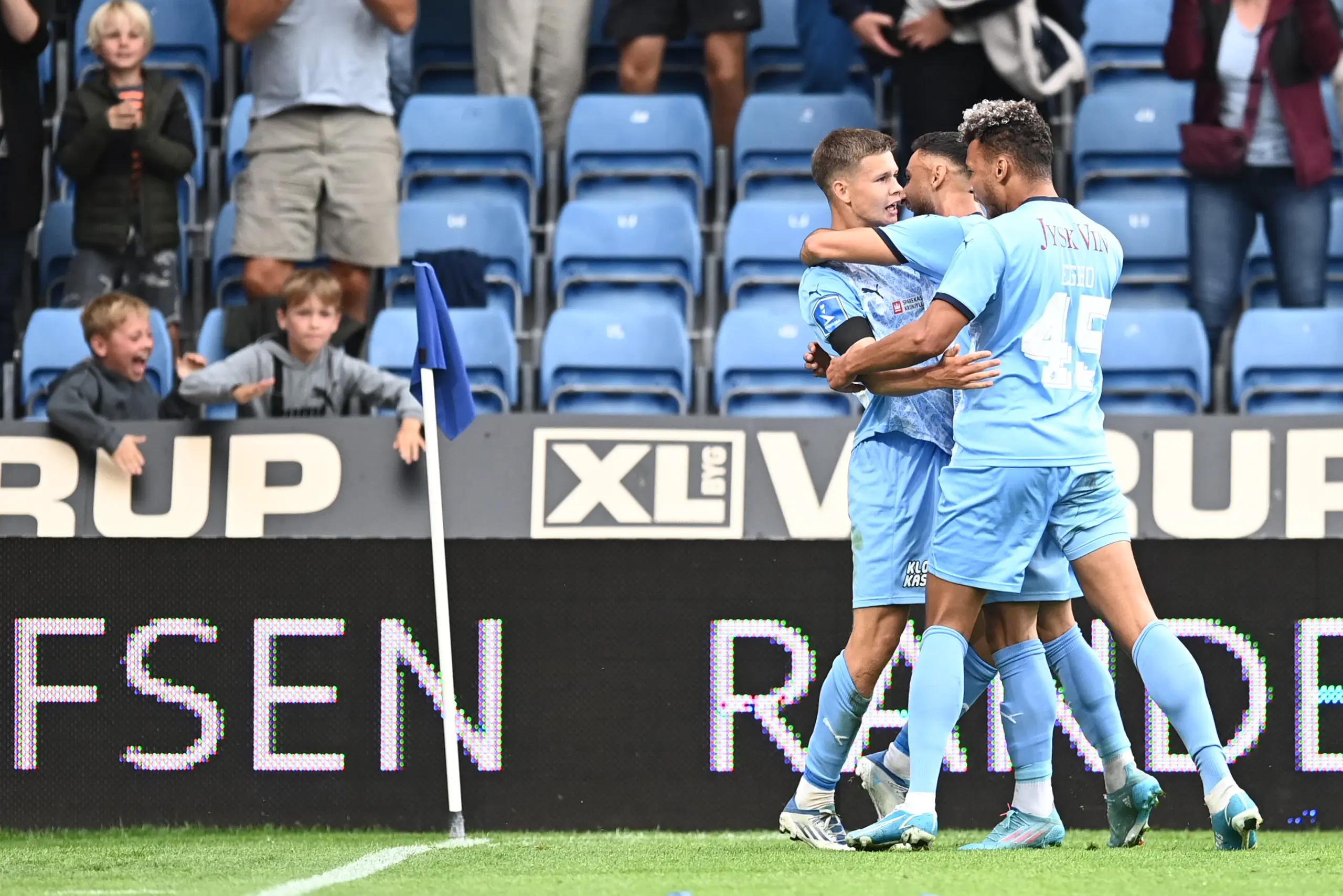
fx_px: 14922
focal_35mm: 400
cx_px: 672
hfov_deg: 5.2
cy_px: 448
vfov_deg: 3.4
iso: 2000
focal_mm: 400
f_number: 2.8
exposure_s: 1/2000
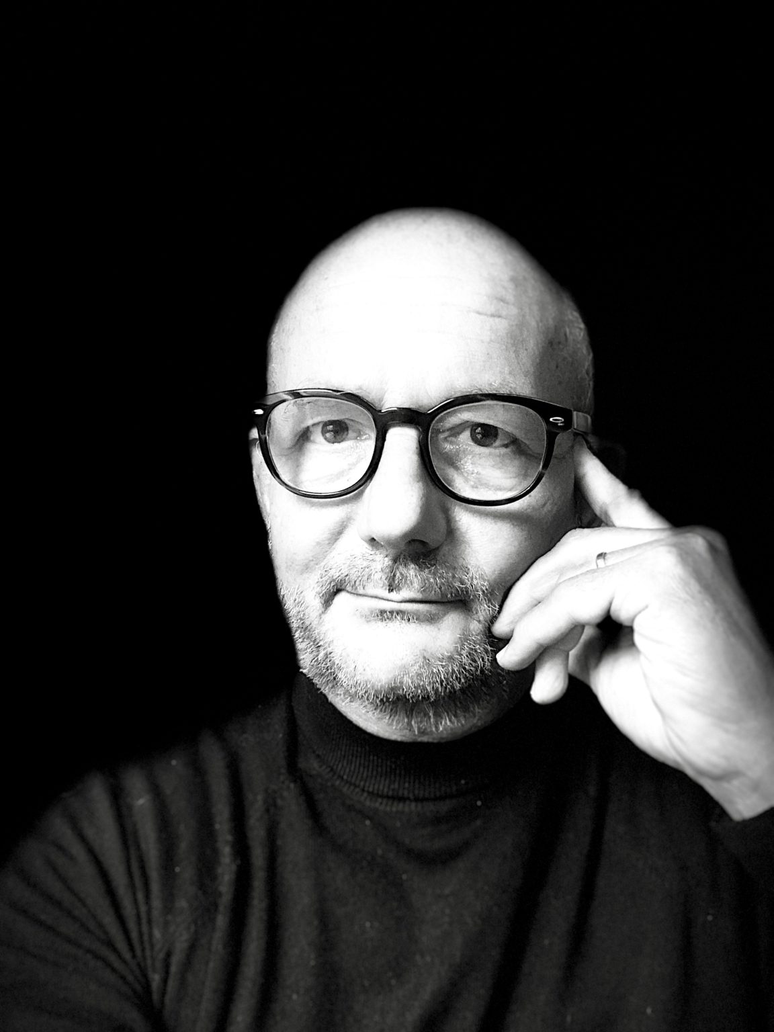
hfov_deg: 44.2
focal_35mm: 32
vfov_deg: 56.8
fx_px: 954
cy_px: 516
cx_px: 387
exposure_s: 1/48
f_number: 2.2
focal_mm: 2.87
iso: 160
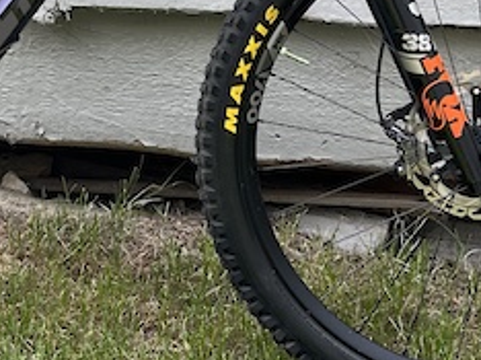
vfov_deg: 16.1
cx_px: 62
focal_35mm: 89
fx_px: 1235
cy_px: -39
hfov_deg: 21.6
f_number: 1.6
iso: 50
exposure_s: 1/527
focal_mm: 5.1
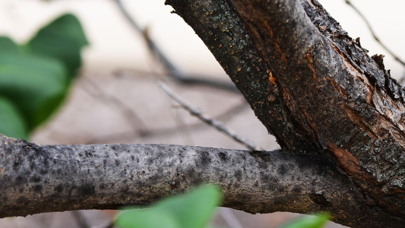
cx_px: 209
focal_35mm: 334
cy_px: 88
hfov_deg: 6.5
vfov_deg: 3.6
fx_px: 3587
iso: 200
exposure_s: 1/200
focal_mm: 122
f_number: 7.1
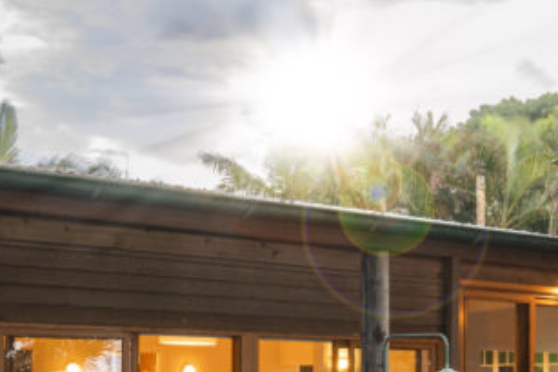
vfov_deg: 18.8
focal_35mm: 70
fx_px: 1085
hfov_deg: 28.8
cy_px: 389
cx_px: 309
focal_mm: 21
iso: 200
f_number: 11
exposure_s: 1.3
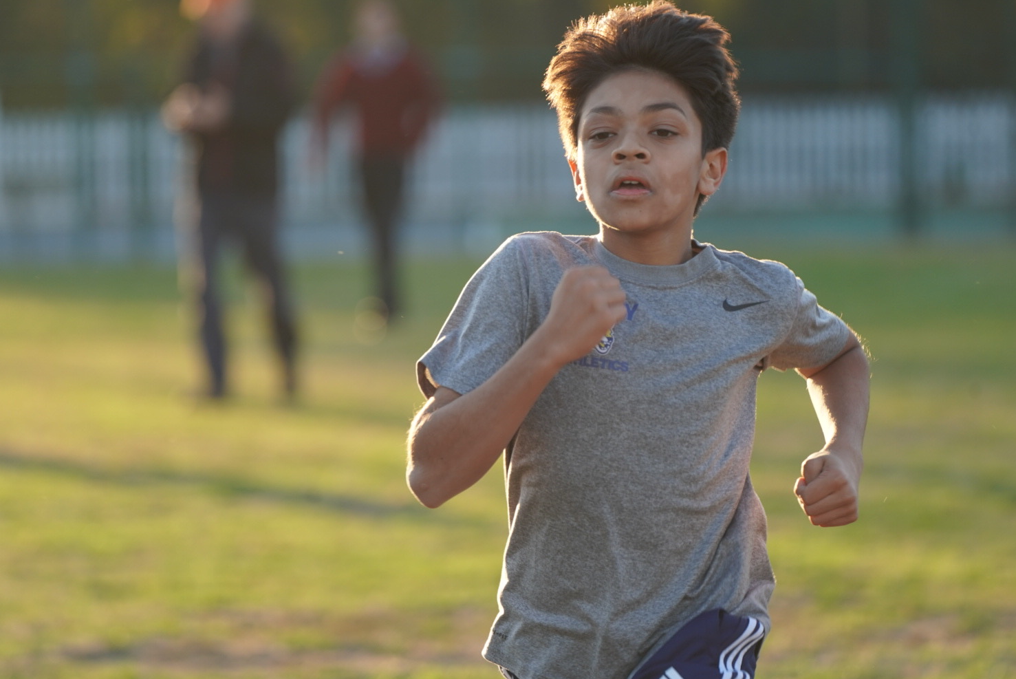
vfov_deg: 4.6
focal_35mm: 302
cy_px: 314
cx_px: 473
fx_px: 8529
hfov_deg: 6.8
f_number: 5.6
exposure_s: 1/320
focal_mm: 276
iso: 500
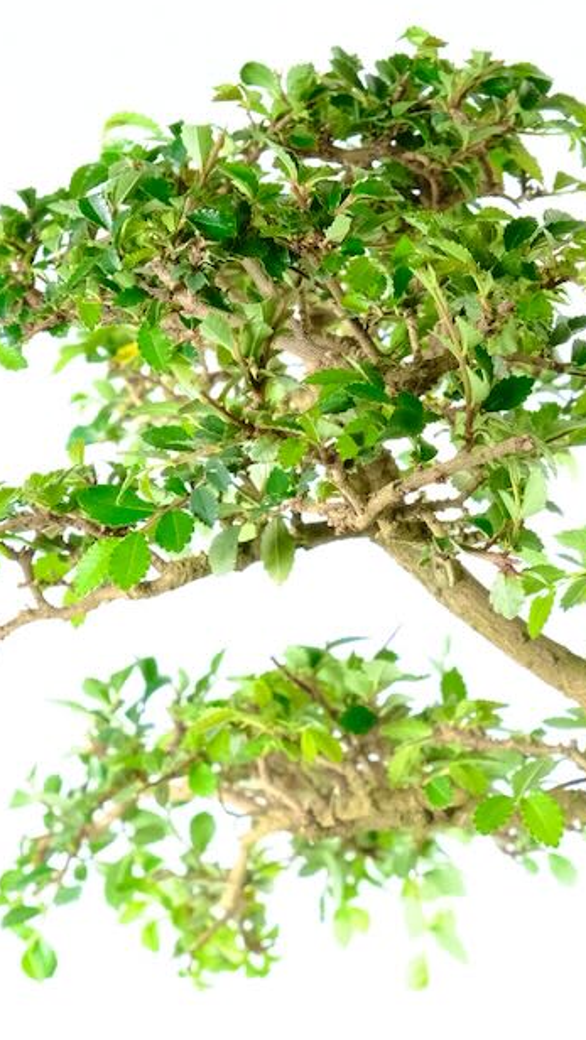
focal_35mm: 185
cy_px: 951
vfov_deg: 11.6
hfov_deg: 6.5
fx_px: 5105
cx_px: 630
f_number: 8
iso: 1600
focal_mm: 56.5
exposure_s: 1/30
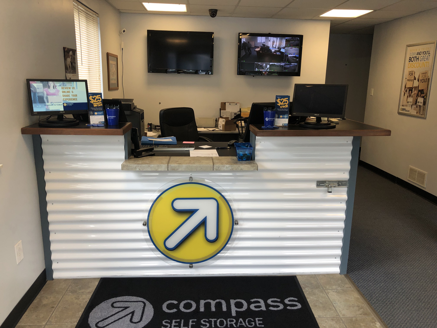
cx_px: 218
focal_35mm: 28
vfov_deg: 49.7
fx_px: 353
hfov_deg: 63.4
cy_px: 164
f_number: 1.8
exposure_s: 1/120
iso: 50
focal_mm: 3.99
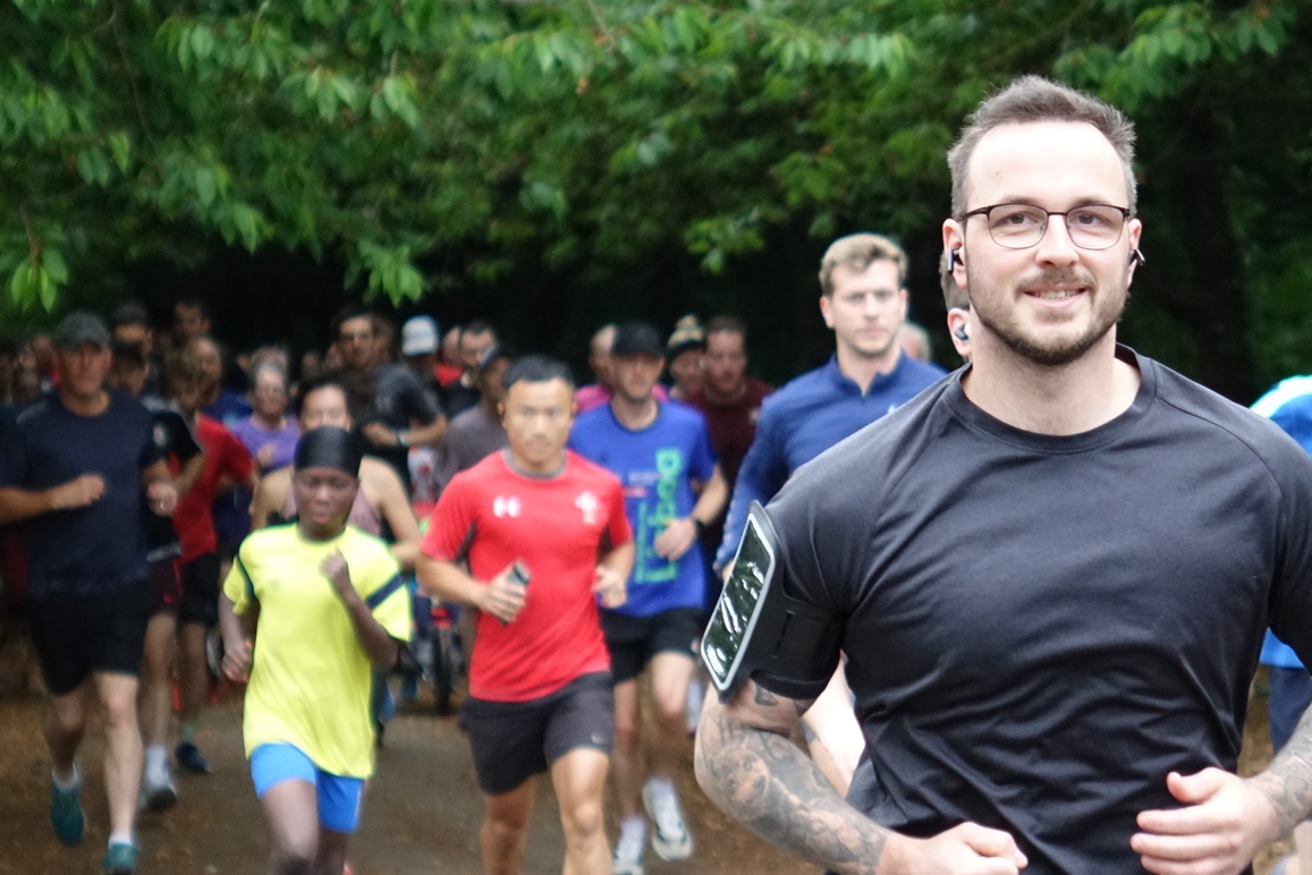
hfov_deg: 9.6
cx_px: 807
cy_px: 576
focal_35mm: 215
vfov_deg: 6.4
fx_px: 7837
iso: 1000
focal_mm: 47.05
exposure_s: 1/800
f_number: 2.8
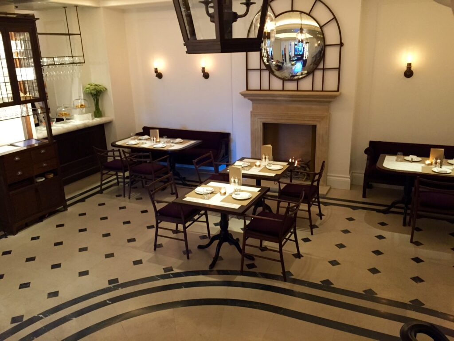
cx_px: 227
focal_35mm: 29
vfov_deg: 48.2
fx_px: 380
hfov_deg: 61.7
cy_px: 170
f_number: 2.2
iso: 250
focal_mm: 4.15
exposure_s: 1/30
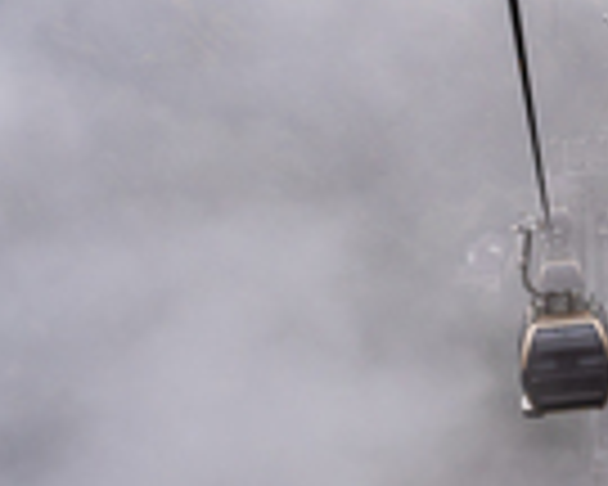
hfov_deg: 12.7
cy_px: -119
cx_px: 914
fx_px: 2591
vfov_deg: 10.5
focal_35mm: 144
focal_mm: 35
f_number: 4
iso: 200
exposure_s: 1/500
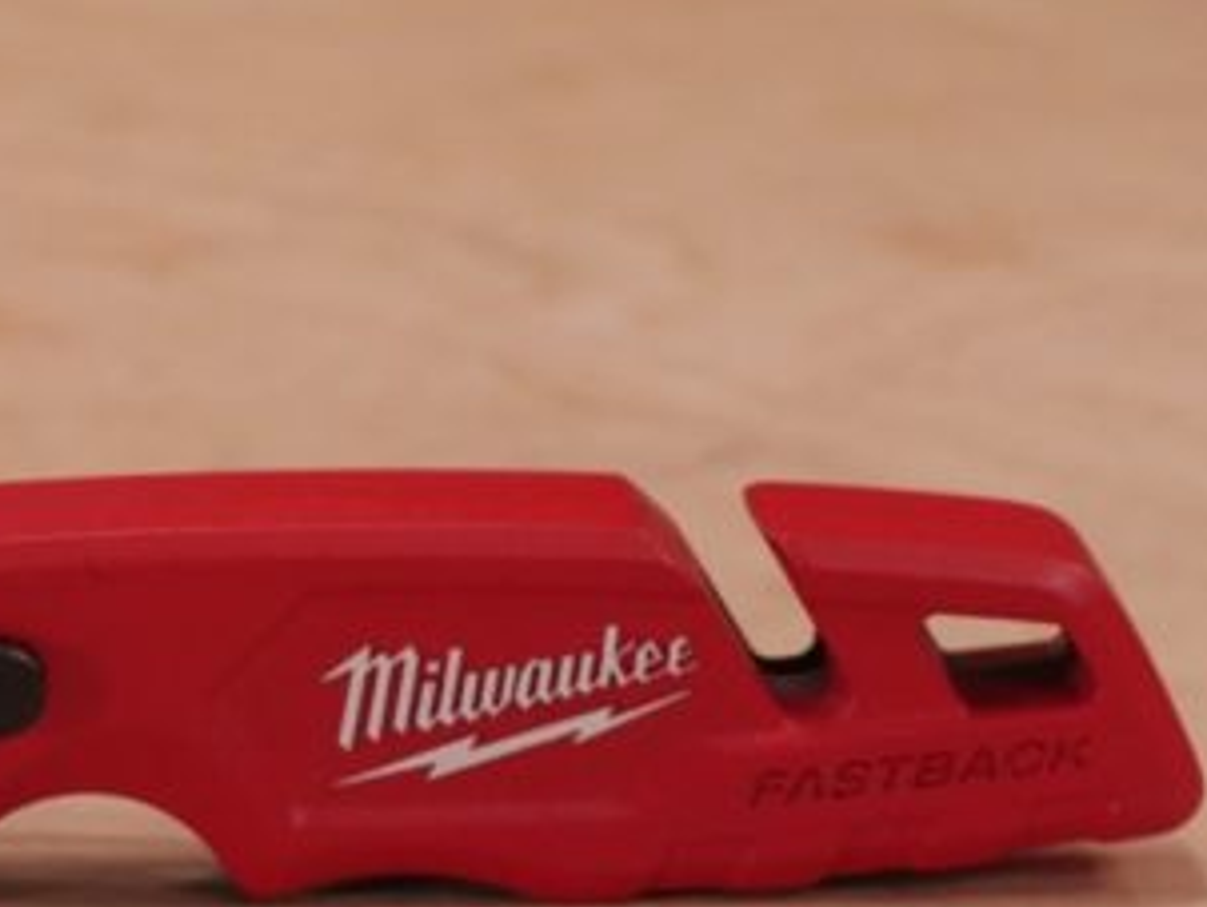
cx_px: 4
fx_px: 13505
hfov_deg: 5.1
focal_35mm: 387
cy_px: 931
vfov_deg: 3.8
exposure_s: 1/200
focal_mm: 84
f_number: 5.4
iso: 2000
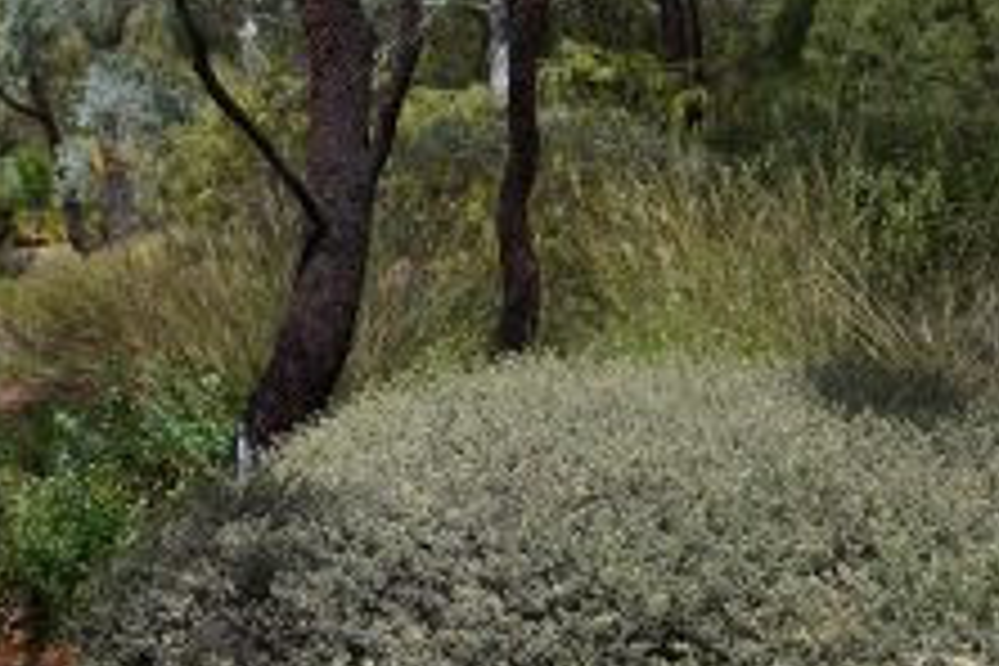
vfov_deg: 21.6
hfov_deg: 31.9
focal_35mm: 63
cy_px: 367
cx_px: 486
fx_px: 1748
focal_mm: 35
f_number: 4
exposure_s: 1/500
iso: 200
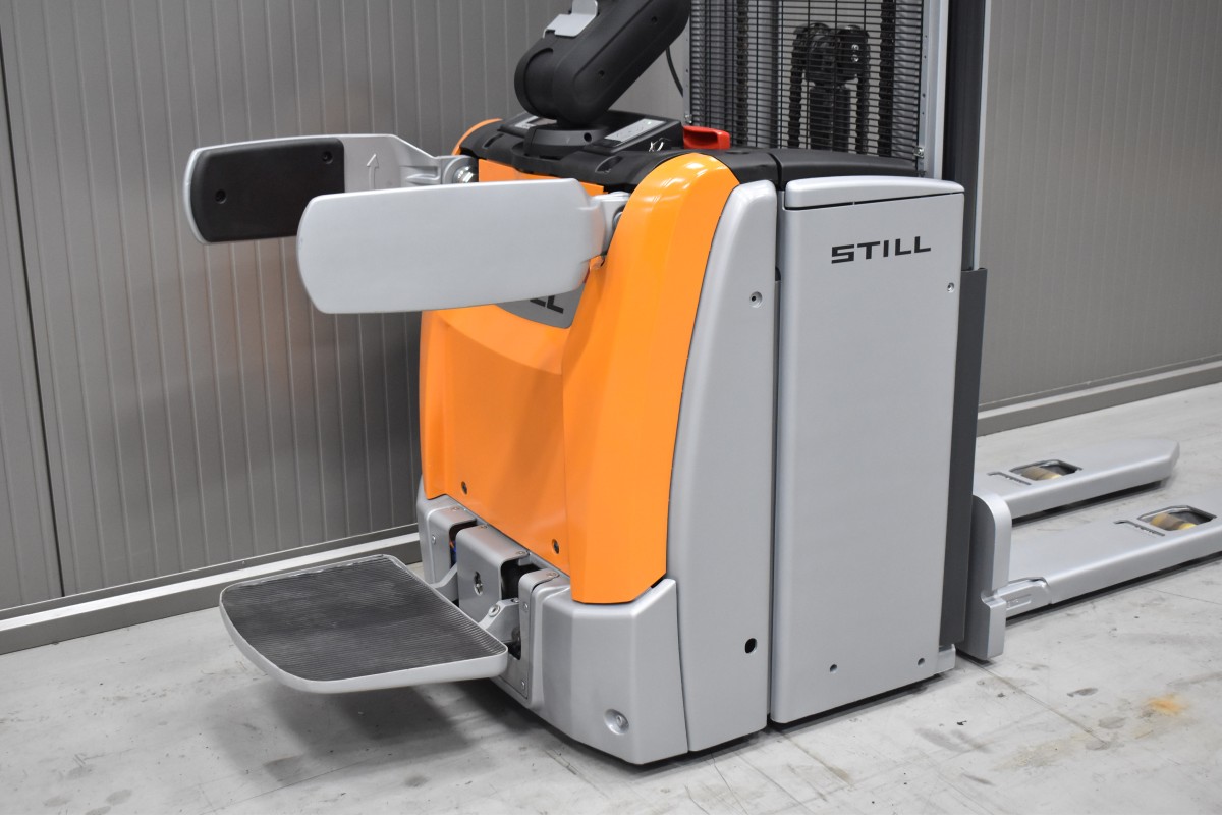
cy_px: 408
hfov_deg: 43.6
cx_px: 611
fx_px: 1527
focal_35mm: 45
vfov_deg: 29.9
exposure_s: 1/60
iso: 1600
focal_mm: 30
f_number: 4.5
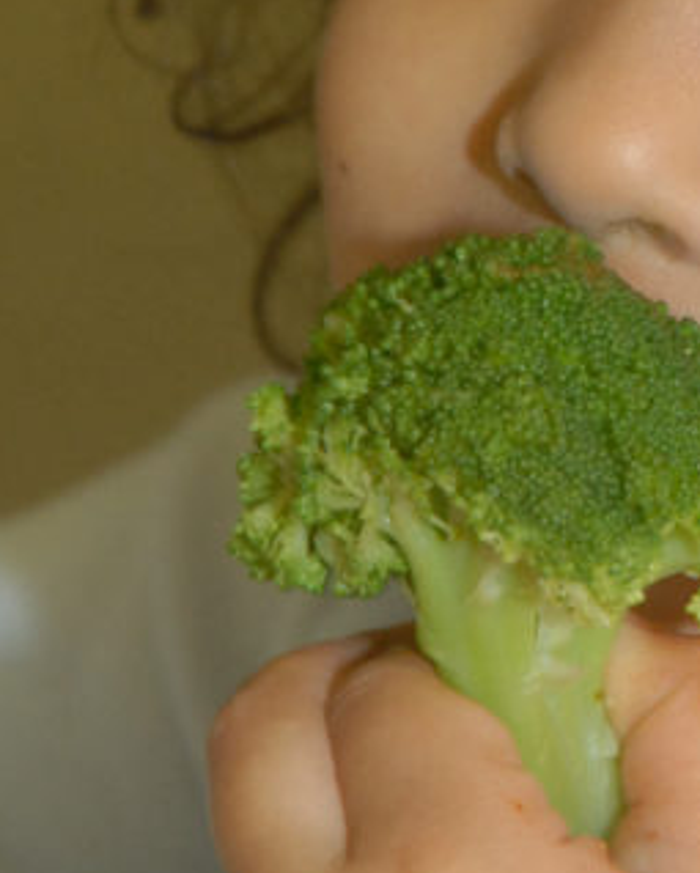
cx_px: 917
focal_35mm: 432
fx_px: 11163
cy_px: 29
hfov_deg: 3.6
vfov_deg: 4.5
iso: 400
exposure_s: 1/60
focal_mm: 85
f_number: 5.6
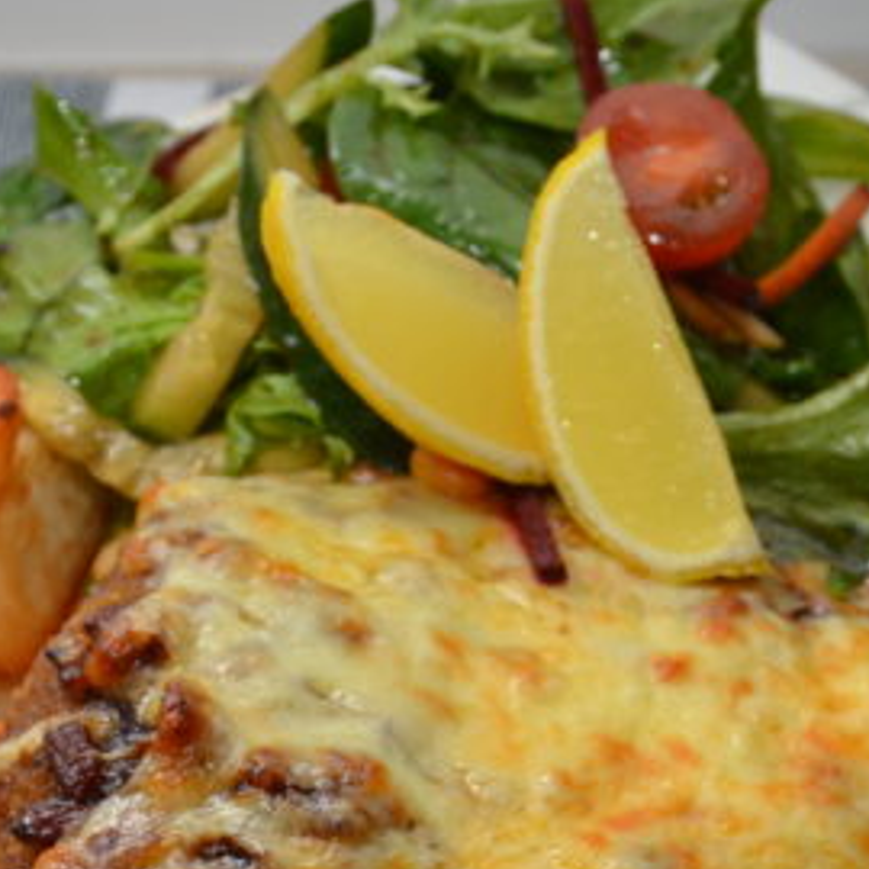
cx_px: 496
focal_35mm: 159
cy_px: 755
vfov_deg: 10.9
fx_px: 4516
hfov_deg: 11.0
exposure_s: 1/30
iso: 200
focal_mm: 44
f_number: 8
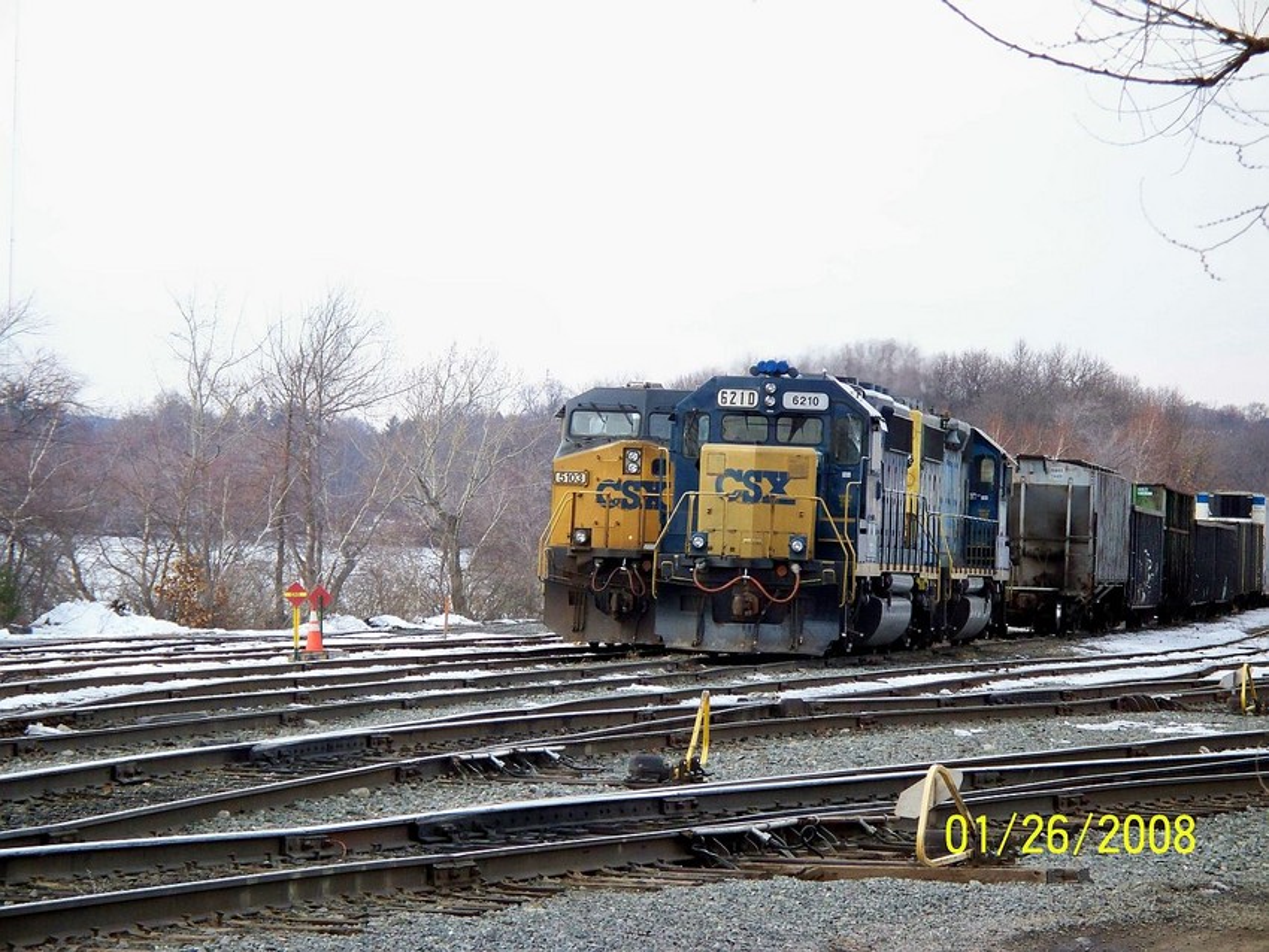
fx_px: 6601
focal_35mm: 180
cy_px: 476
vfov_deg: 8.3
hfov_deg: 11.0
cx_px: 634
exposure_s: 1/200
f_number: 5.1
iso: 200
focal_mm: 37.7
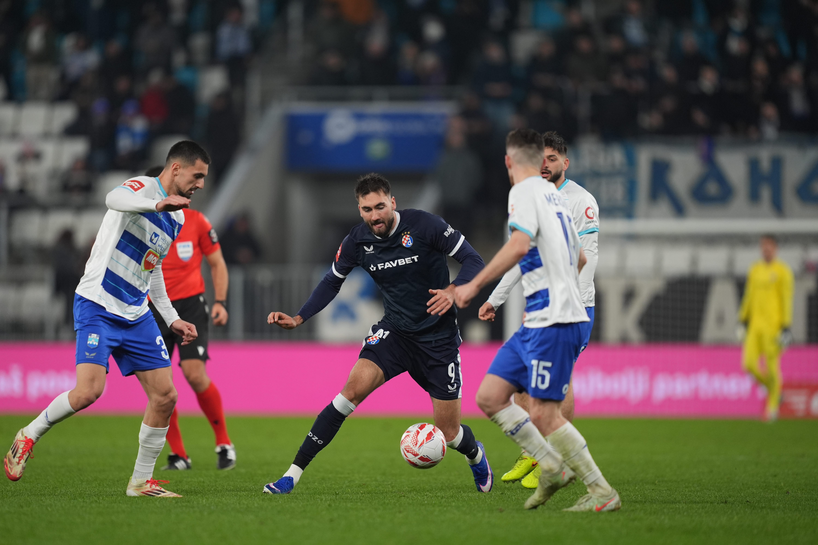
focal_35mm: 400
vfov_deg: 3.4
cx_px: 409
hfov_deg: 5.2
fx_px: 9088
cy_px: 272
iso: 1600
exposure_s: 1/1600
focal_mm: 400
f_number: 2.8
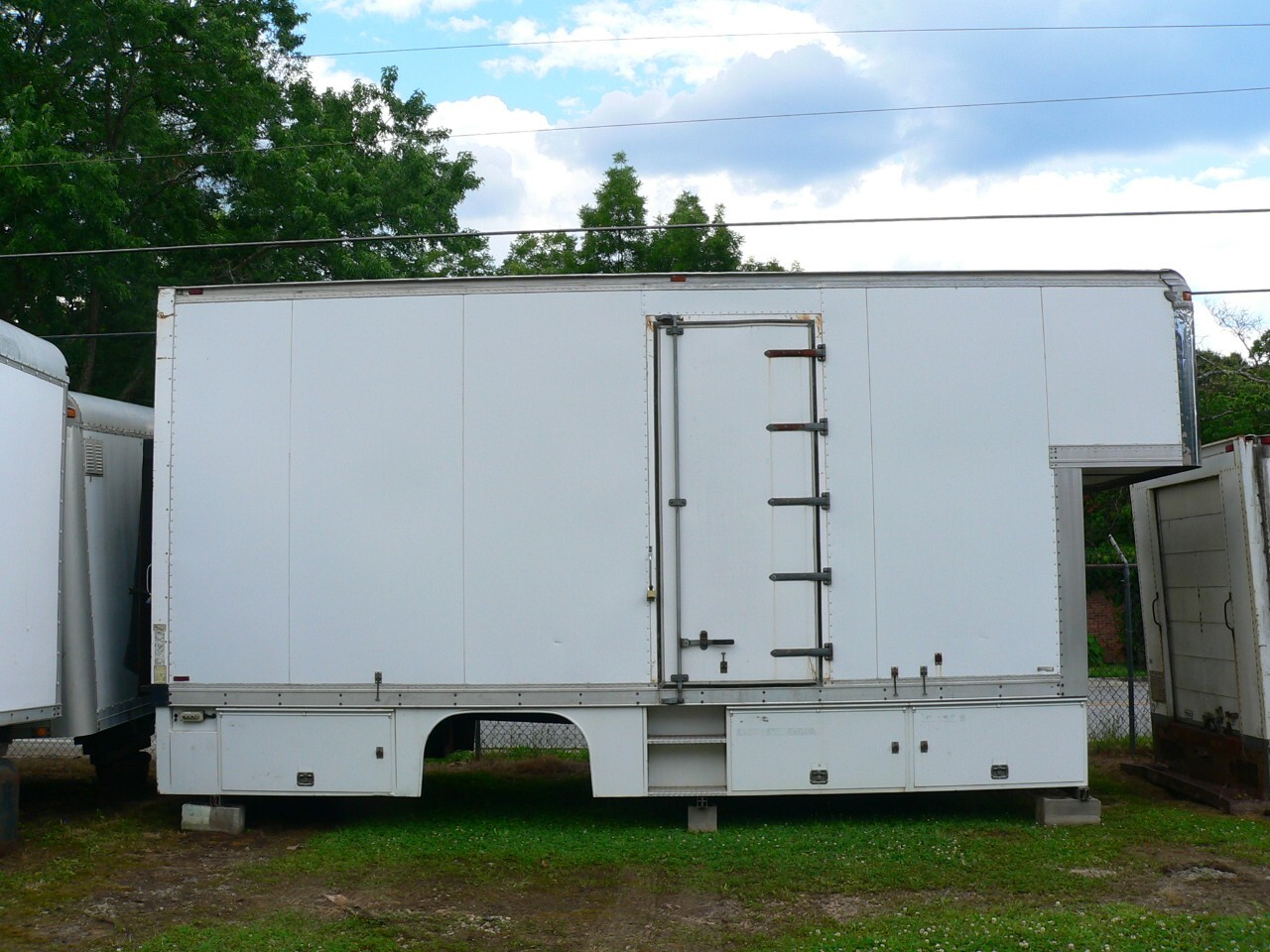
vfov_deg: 39.7
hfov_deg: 51.4
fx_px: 1321
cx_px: 635
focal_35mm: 36
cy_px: 476
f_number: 4.6
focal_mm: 6
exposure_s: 1/500
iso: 80
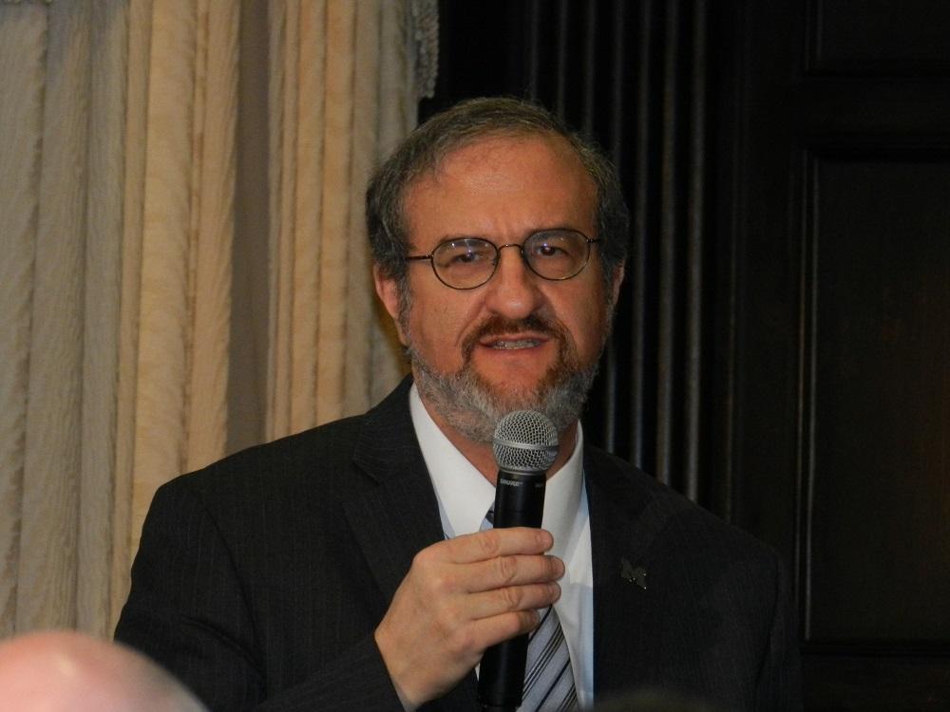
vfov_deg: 4.4
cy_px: 356
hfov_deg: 5.8
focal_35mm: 340
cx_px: 475
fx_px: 9331
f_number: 5.5
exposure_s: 1/60
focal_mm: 60.5
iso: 800
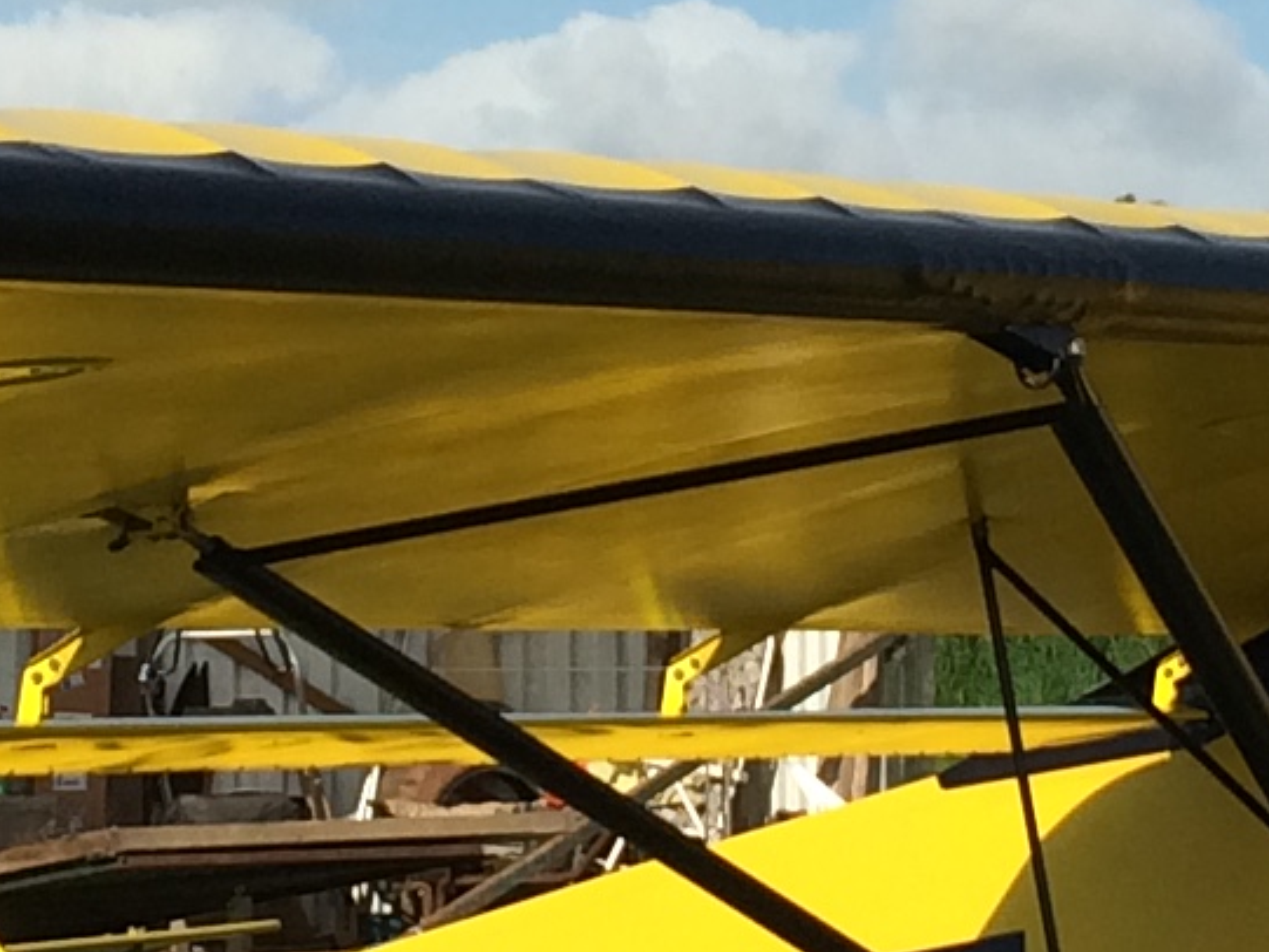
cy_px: 410
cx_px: 739
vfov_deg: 8.5
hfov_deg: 11.3
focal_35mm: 175
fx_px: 6417
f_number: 2.2
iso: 32
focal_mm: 4.15
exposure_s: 1/2564
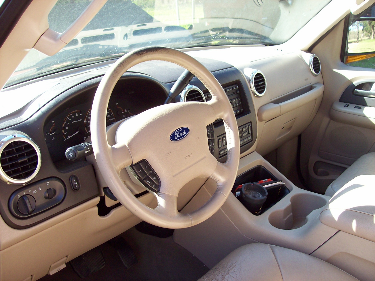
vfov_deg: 39.6
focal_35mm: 36
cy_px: 140
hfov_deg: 51.4
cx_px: 188
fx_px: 390
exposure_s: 1/119
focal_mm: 6
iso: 80
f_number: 2.7
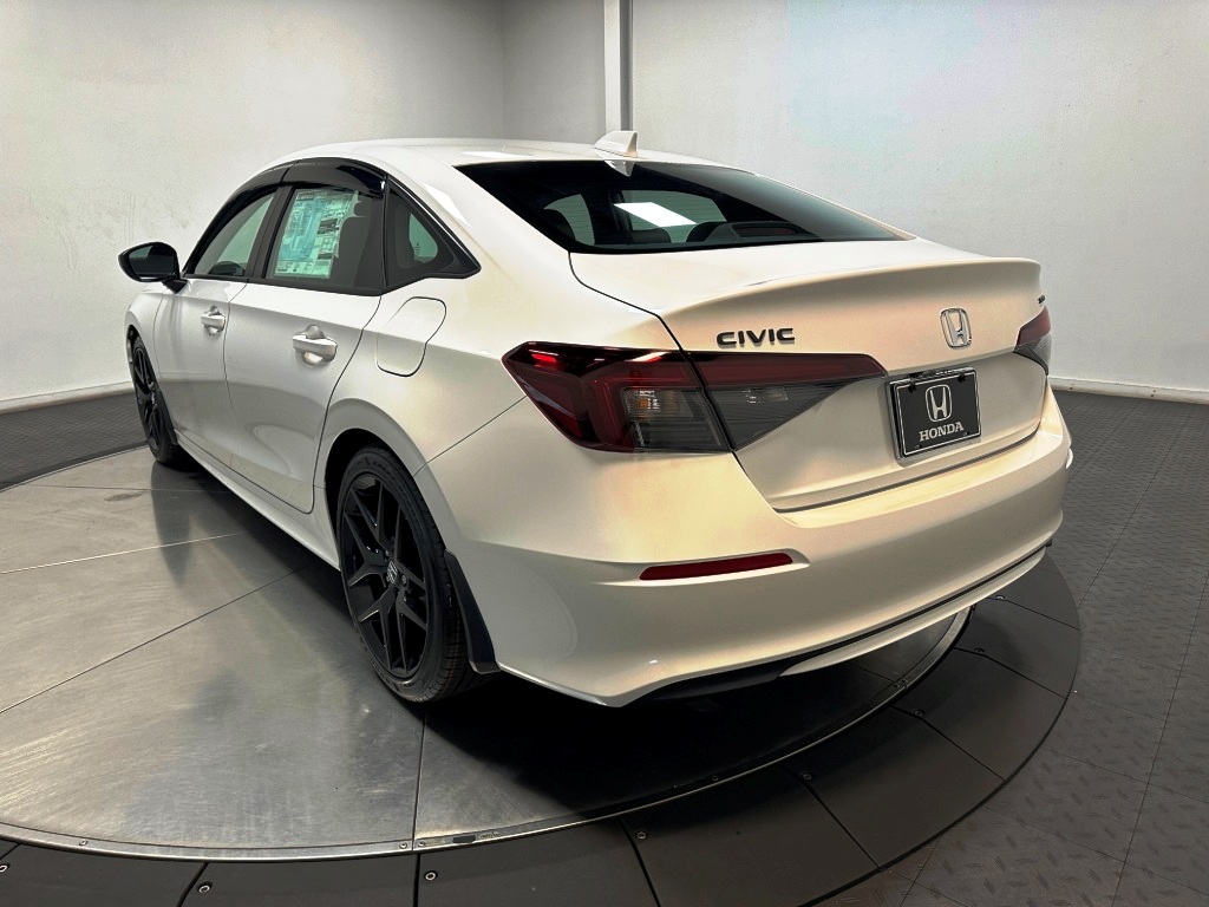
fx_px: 838
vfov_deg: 56.8
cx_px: 604
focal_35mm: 24
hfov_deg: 71.6
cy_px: 454
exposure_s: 1/60
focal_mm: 6.86
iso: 160
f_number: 1.78
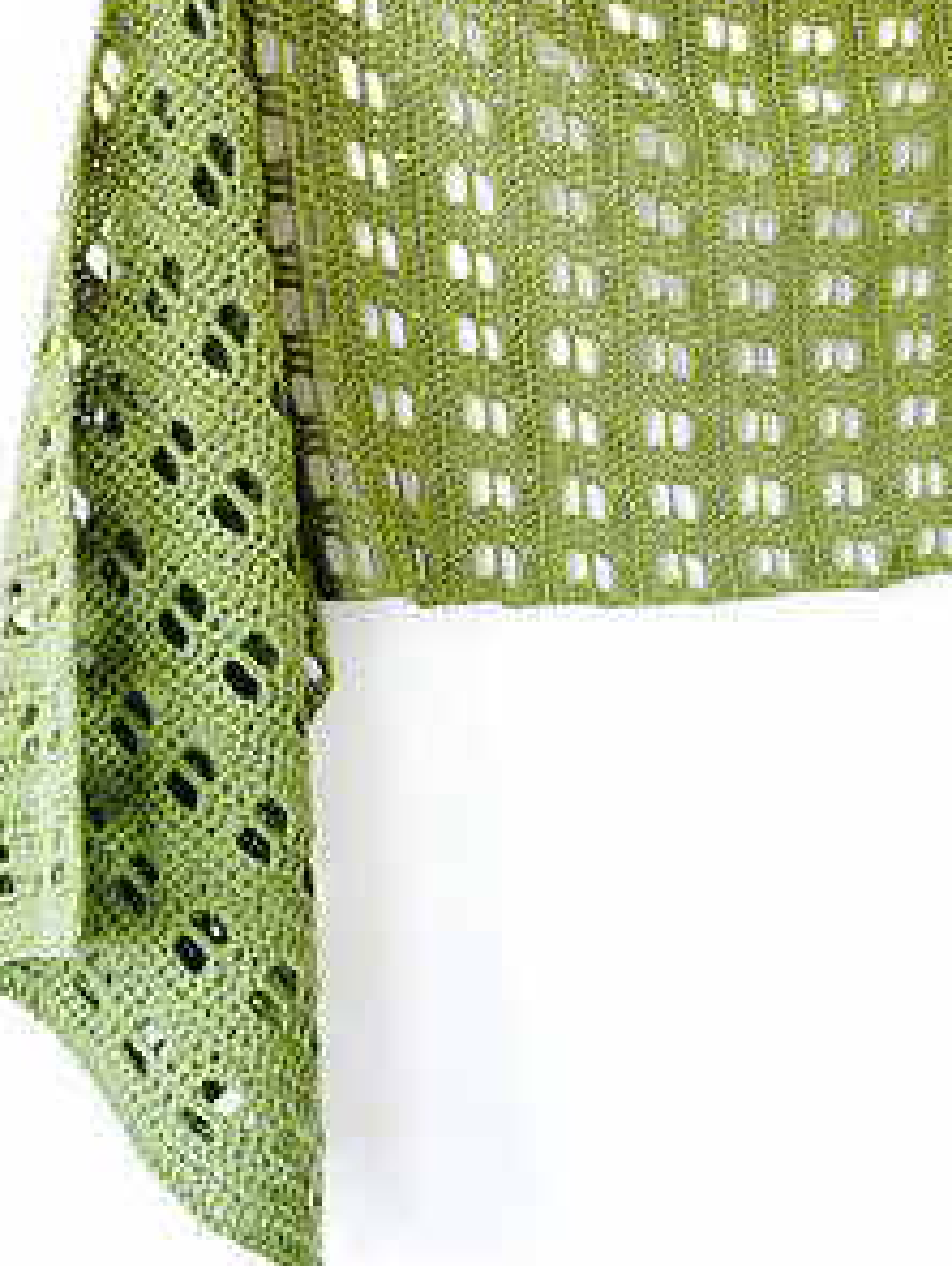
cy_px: 391
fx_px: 1610
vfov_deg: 42.1
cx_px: 688
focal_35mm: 44
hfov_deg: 32.5
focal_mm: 4.25
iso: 64
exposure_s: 1/121
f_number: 1.8
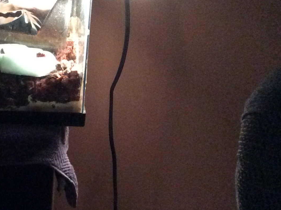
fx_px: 632
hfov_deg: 23.4
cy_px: 101
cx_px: -36
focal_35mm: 78
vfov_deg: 18.8
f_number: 2.4
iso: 500
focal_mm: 3.3
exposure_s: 1/15
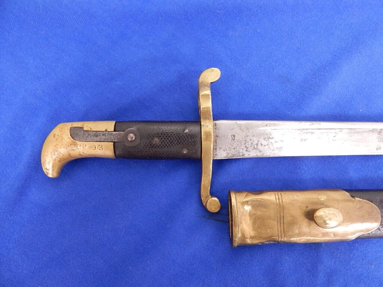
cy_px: 144
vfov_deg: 61.1
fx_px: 243
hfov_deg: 76.4
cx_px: 192
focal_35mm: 22
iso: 400
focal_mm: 4
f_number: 3
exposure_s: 1/10
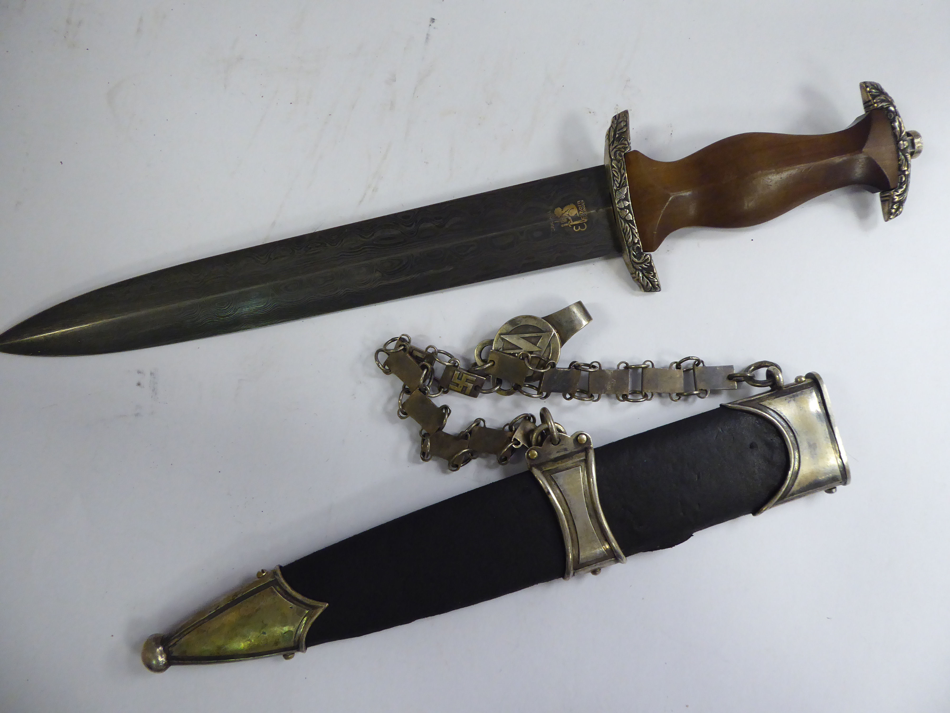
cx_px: 475
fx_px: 659
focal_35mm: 24
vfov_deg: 56.8
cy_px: 356
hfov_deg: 71.6
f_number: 3.3
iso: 400
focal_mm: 4.3
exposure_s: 1/60
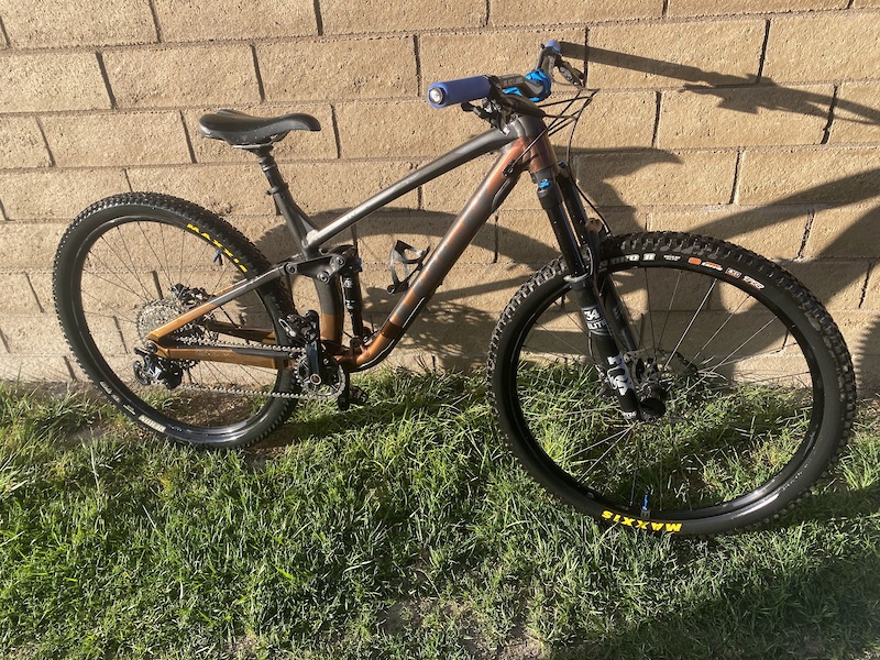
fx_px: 661
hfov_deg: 67.3
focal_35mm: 26
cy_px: 330
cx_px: 440
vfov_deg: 53.1
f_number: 1.8
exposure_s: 1/610
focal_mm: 4.25
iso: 32
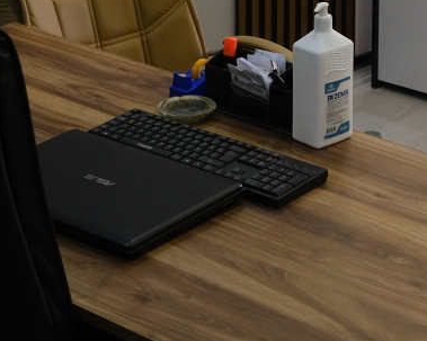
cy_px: -227
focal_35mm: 114
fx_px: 1440
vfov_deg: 12.6
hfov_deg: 16.5
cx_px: 422
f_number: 2.8
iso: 500
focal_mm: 16
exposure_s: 1/125
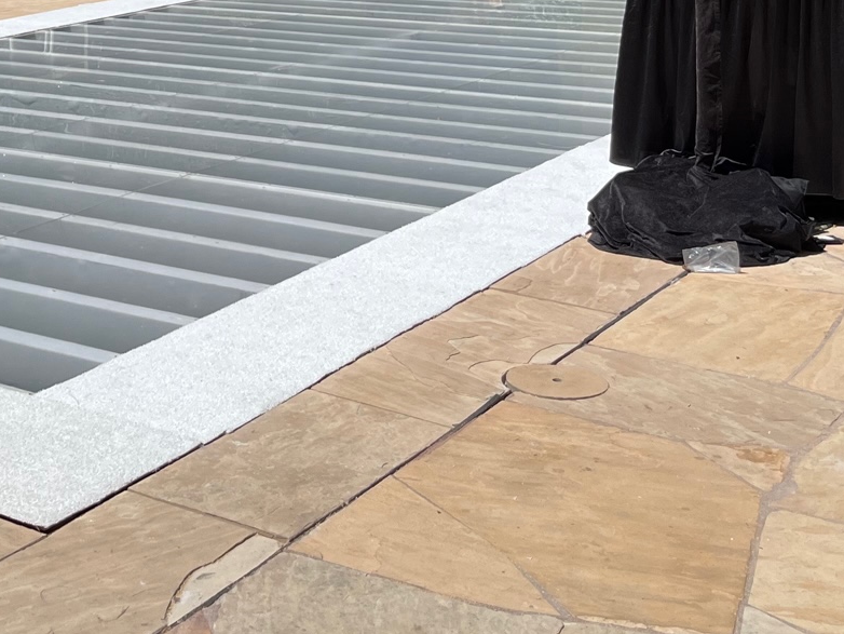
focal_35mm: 67
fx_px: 1634
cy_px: -152
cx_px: 64
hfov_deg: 27.8
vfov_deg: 20.4
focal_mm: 5.1
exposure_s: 1/4651
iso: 50
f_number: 1.6
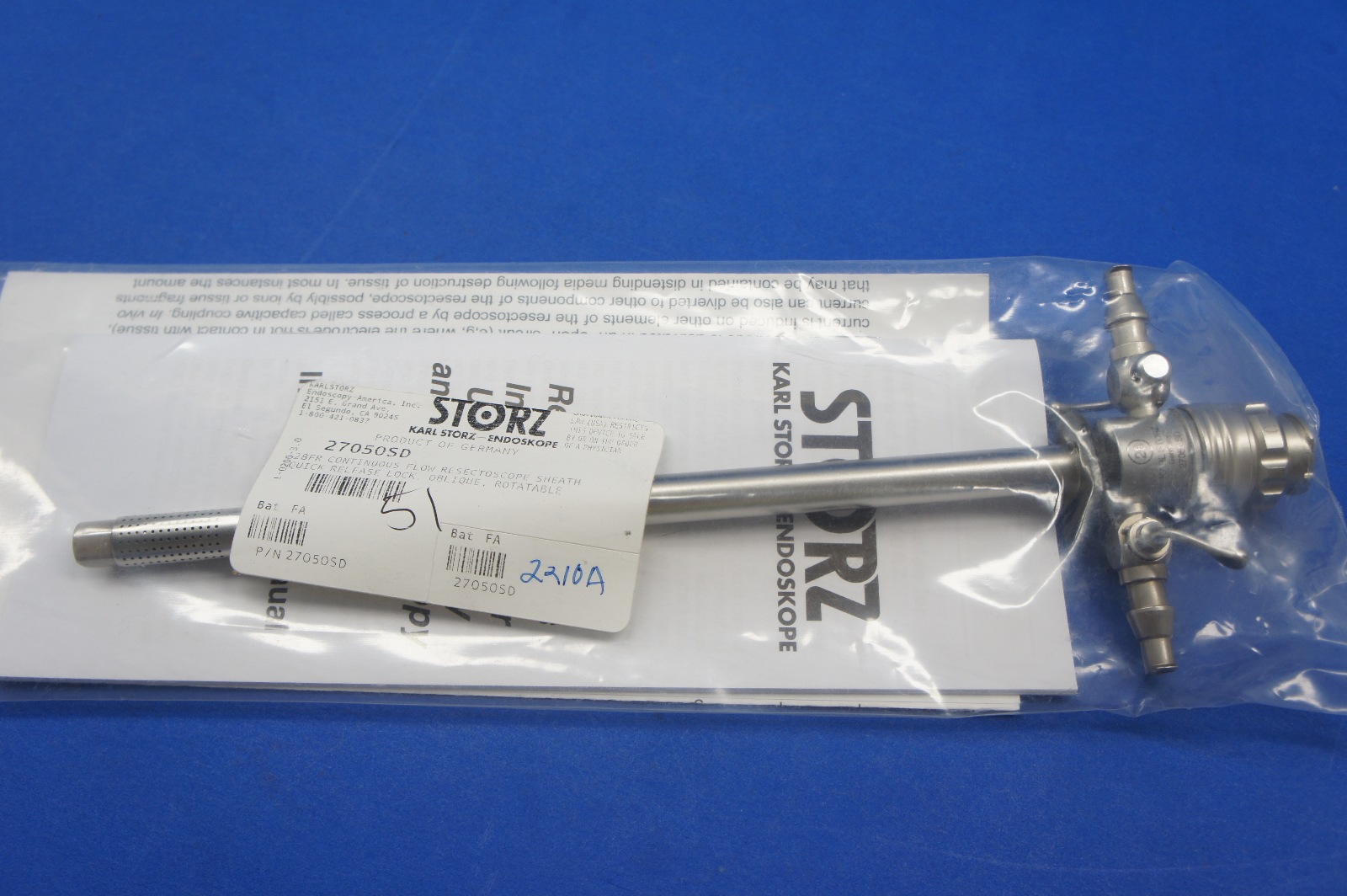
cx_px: 674
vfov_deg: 38.3
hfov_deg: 55.1
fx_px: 1290
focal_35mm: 34
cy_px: 448
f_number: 5
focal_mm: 23
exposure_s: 1/60
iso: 200
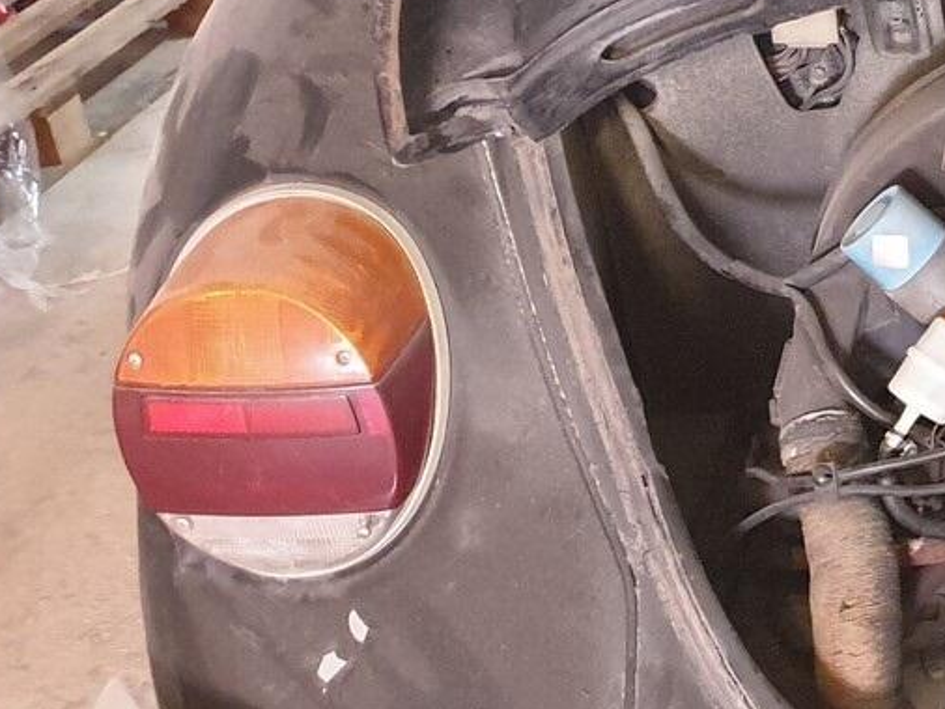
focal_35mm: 77
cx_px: 1227
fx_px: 2103
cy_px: 393
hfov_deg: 22.6
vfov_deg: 19.1
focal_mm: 4.3
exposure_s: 1/10
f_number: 1.5
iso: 500
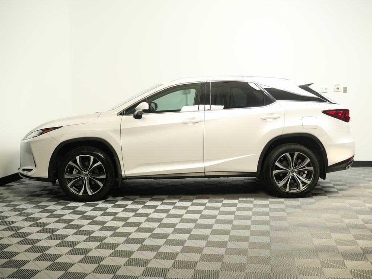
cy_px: 140
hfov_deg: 42.9
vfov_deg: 32.9
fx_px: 473
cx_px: 186
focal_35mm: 44
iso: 250
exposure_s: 1/200
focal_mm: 22
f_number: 5.6
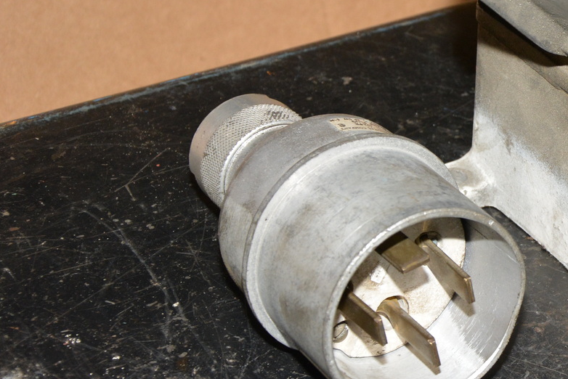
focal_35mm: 163
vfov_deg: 8.4
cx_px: 617
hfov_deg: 12.4
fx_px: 2573
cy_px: 88
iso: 800
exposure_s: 1/60
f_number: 7.1
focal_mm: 50
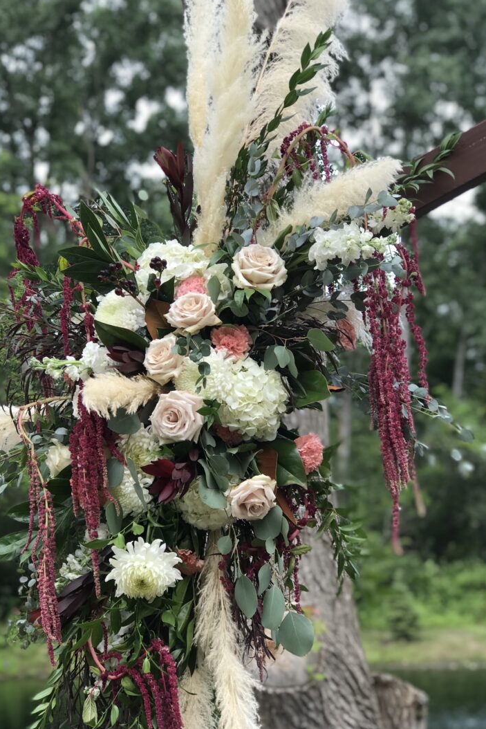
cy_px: 364
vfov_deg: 33.4
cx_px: 230
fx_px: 1215
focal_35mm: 60
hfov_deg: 22.6
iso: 20
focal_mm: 6.6
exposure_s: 1/205
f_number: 2.8
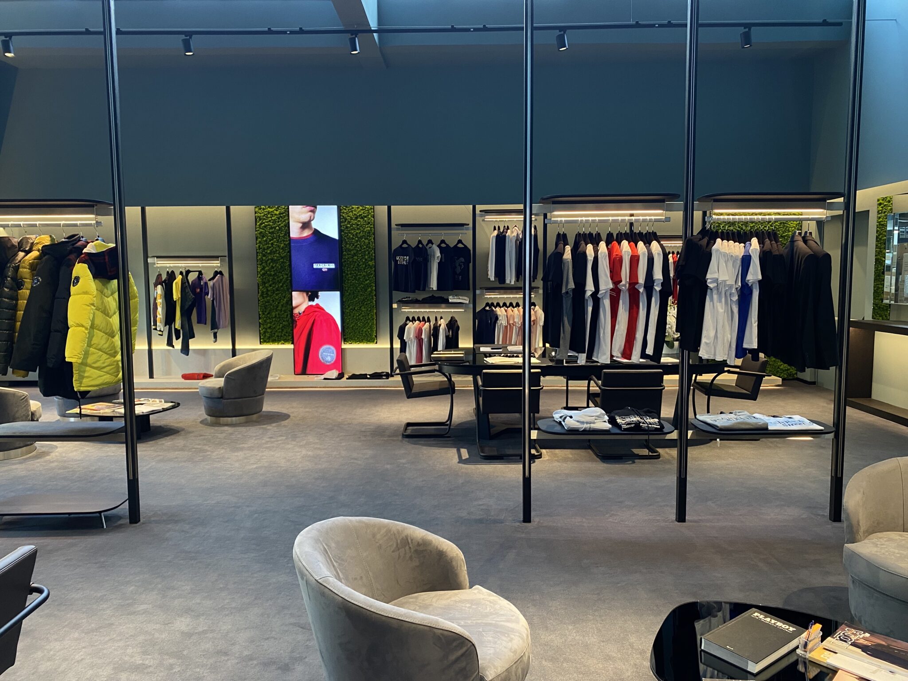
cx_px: 454
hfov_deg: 67.3
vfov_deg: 53.1
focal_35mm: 26
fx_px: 682
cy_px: 340
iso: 160
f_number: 1.8
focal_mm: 4.25
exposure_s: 1/60
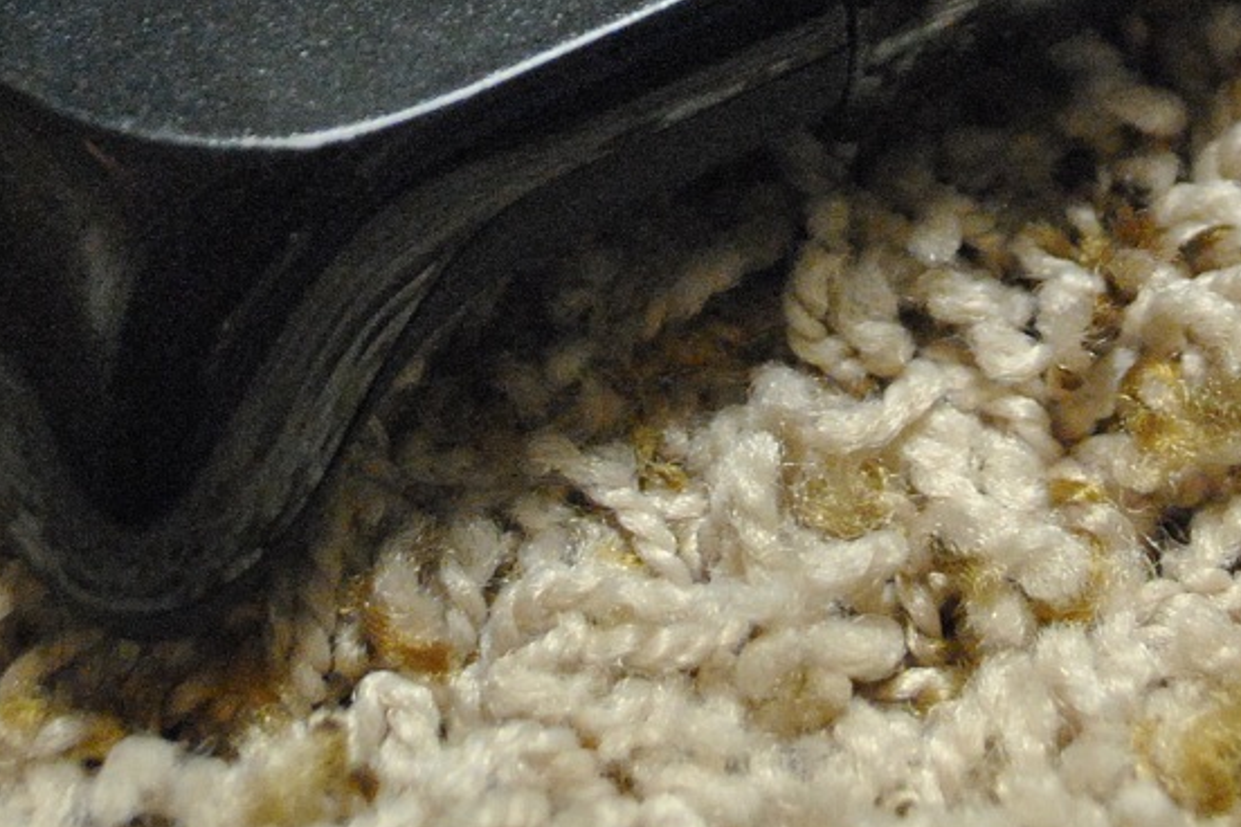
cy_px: -252
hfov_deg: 19.2
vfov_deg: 12.5
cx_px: 805
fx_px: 3654
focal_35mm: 106
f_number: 4.2
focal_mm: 26
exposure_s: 1/25
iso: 1600
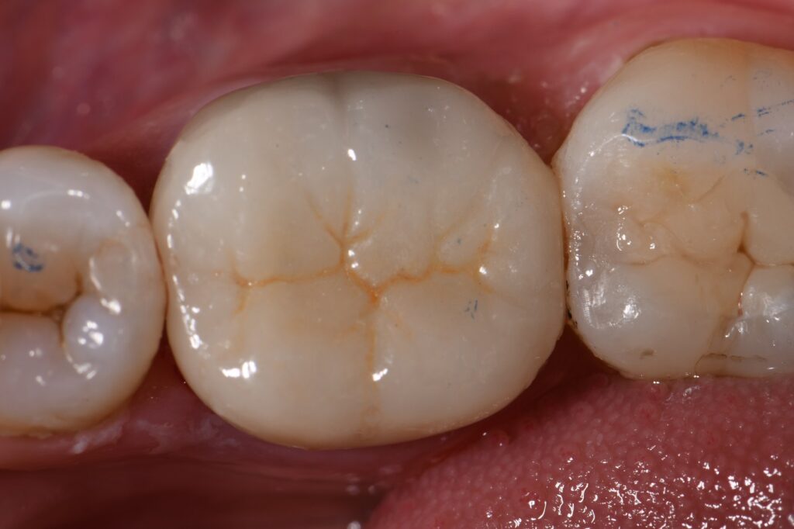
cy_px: 264
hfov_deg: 13.1
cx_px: 397
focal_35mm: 157
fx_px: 3461
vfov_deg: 8.7
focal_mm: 105
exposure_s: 1/160
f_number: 32
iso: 200
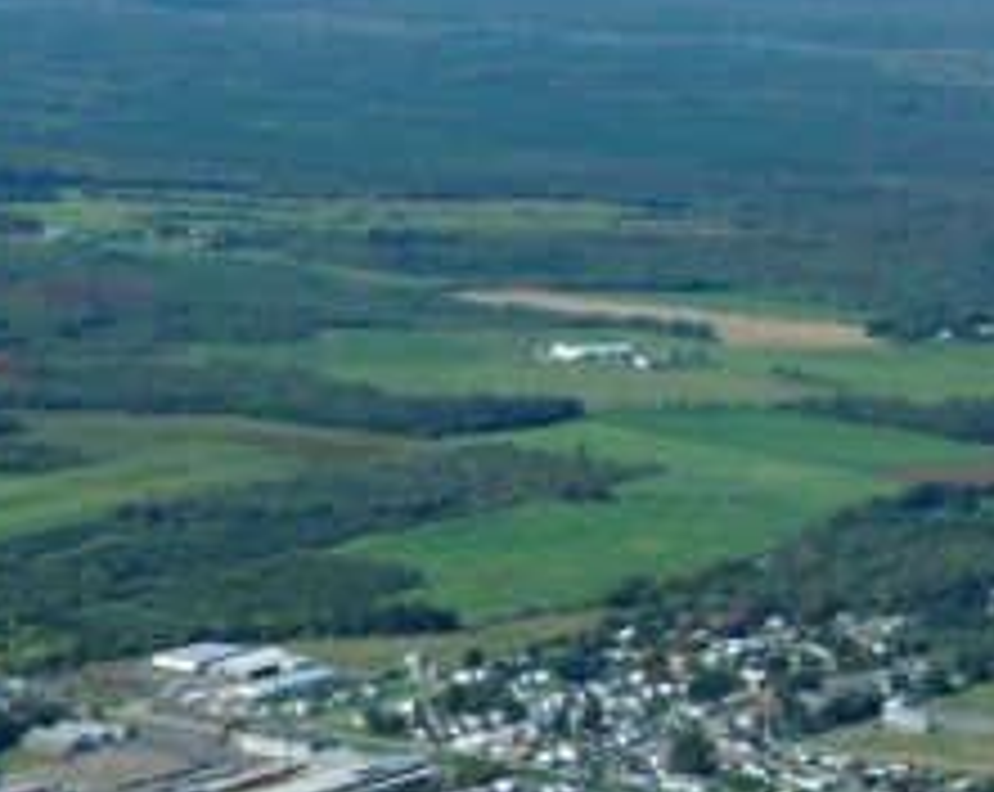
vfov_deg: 9.7
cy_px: 943
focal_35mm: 157
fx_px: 4611
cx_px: -495
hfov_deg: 11.8
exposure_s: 1/350
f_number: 5.6
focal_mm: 24
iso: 100
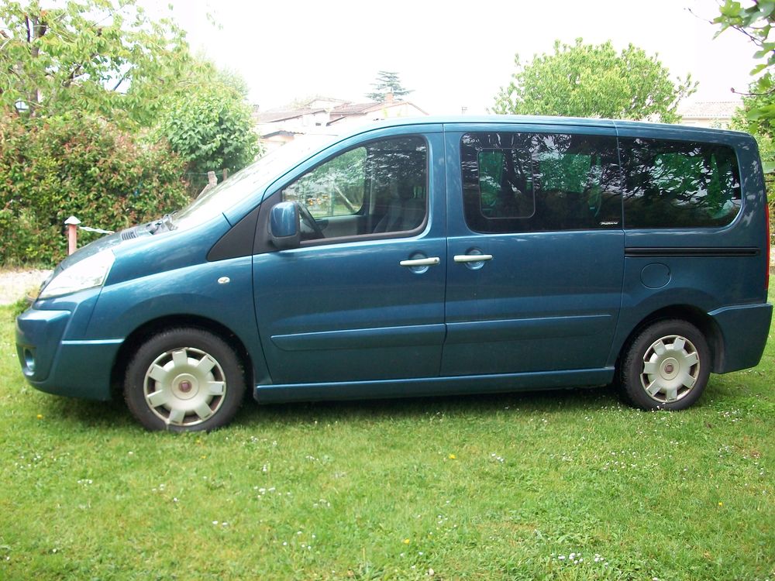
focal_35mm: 34
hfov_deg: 54.0
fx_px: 761
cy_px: 290
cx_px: 388
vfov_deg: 41.8
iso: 80
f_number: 2.8
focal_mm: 5.7
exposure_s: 1/250
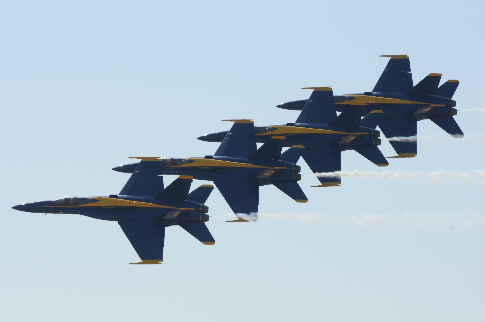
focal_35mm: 300
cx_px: 242
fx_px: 4037
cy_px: 161
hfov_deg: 6.9
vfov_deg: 4.6
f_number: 13
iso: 400
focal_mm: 200
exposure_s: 1/640
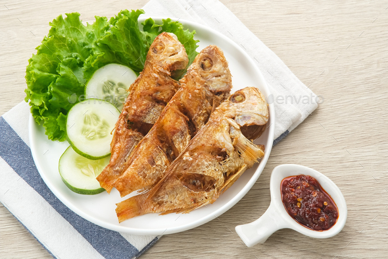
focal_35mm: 128
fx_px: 1379
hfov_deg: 16.0
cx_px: 194
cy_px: 130
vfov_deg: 10.7
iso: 500
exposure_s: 1/100
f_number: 13
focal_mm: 85
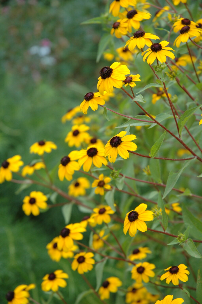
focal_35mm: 105
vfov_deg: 19.5
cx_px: 101
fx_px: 885
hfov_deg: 13.0
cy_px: 152
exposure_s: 1/125
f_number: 6.3
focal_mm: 70
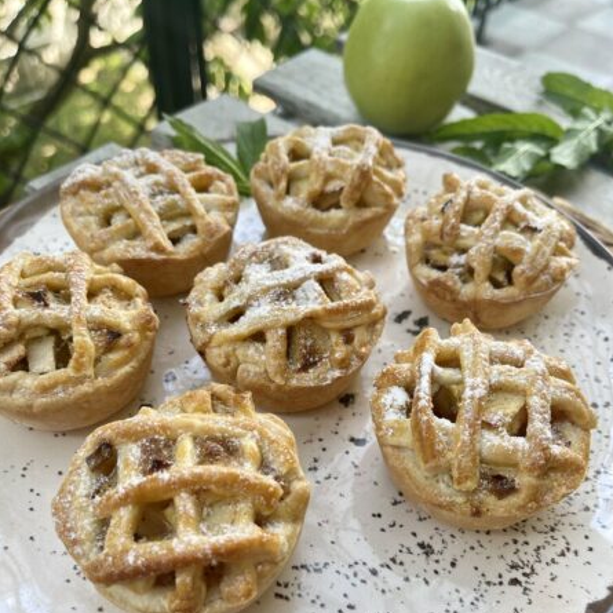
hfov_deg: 52.5
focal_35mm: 31
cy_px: 395
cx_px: 307
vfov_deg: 51.8
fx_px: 621
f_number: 1.6
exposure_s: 1/190
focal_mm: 5.1
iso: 32
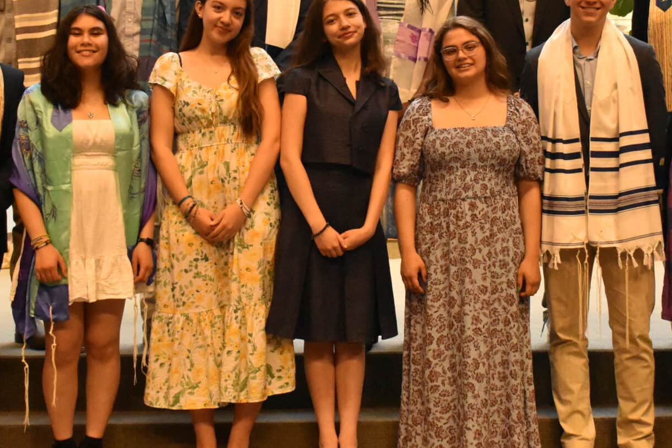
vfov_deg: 16.5
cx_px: 366
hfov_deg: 24.8
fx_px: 1531
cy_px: 100
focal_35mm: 82
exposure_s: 1/500
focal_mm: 26
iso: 4500
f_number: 4
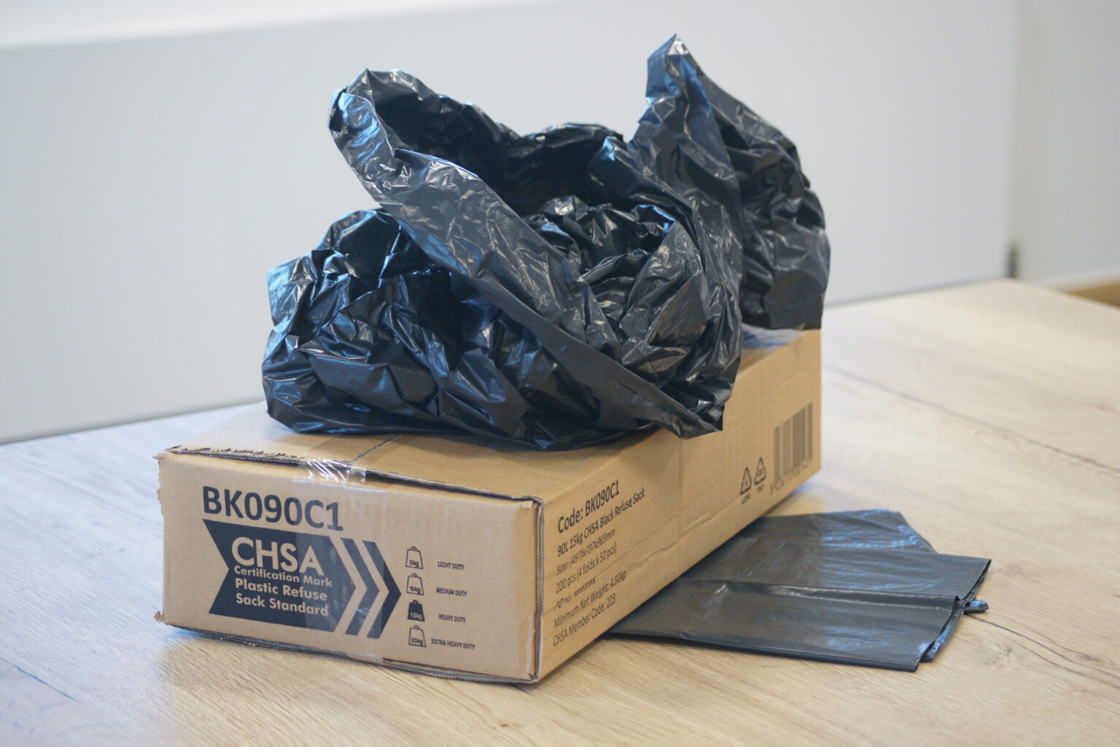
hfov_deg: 19.5
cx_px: 560
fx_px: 3266
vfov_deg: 13.0
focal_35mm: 105
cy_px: 374
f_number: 4
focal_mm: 70
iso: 800
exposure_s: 1/80
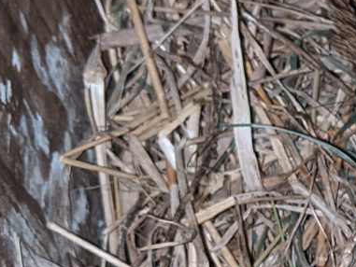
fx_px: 1492
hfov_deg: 12.5
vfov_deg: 10.1
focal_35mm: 145
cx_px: 620
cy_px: 294
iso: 210
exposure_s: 1/25
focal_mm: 4.44
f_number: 1.8
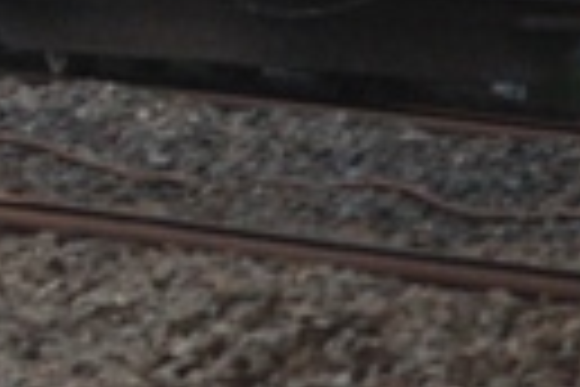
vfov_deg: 1.4
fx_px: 16150
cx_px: -288
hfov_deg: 2.1
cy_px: -464
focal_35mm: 1002
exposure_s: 1/60
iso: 800
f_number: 5
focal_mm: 135
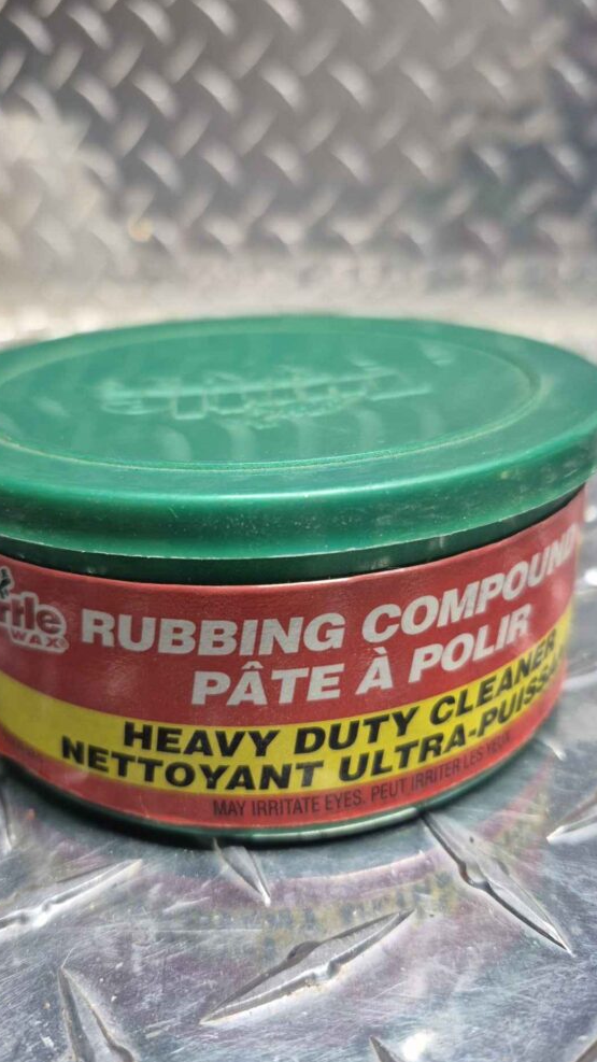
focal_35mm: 26
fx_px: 732
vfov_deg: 71.9
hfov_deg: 44.4
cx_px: 279
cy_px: 527
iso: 250
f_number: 1.8
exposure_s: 1/120
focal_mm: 5.4
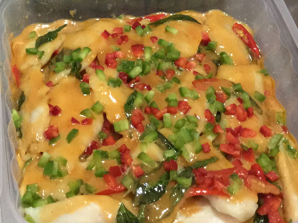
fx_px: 757
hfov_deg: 22.1
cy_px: -75
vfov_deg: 15.8
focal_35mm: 88
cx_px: 81
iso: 200
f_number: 2.4
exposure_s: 1/33
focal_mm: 3.3
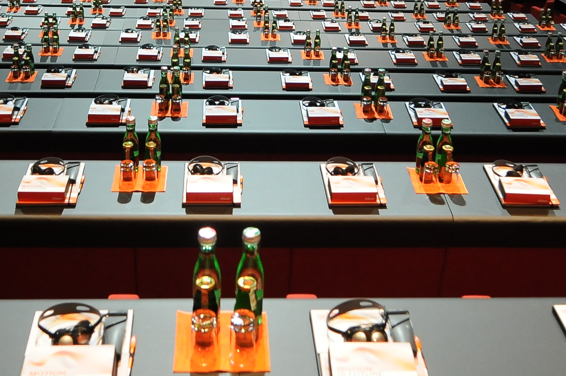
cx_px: 267
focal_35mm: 62
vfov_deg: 21.1
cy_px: 10
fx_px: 980
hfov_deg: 32.2
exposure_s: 1/30
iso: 1000
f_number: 3.2
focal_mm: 15
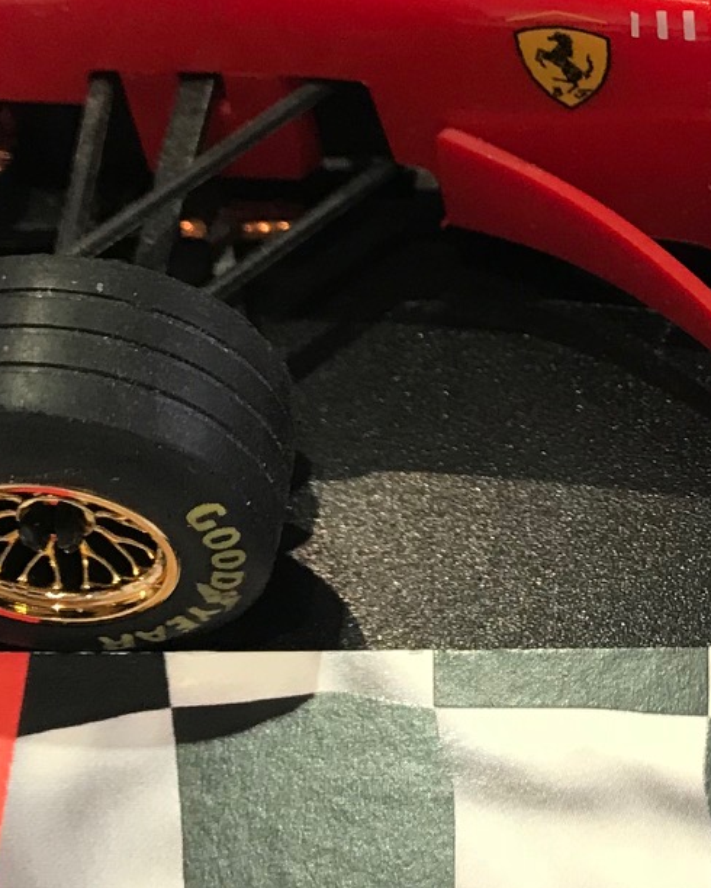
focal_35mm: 90
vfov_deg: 21.1
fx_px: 2366
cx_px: 826
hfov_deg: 16.5
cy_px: 261
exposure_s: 1/20
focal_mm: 3.99
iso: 40
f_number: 1.8
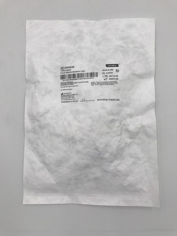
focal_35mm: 28
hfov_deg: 49.8
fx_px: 191
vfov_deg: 63.4
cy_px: 118
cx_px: 88
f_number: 1.8
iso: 20
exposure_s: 1/301
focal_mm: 3.99
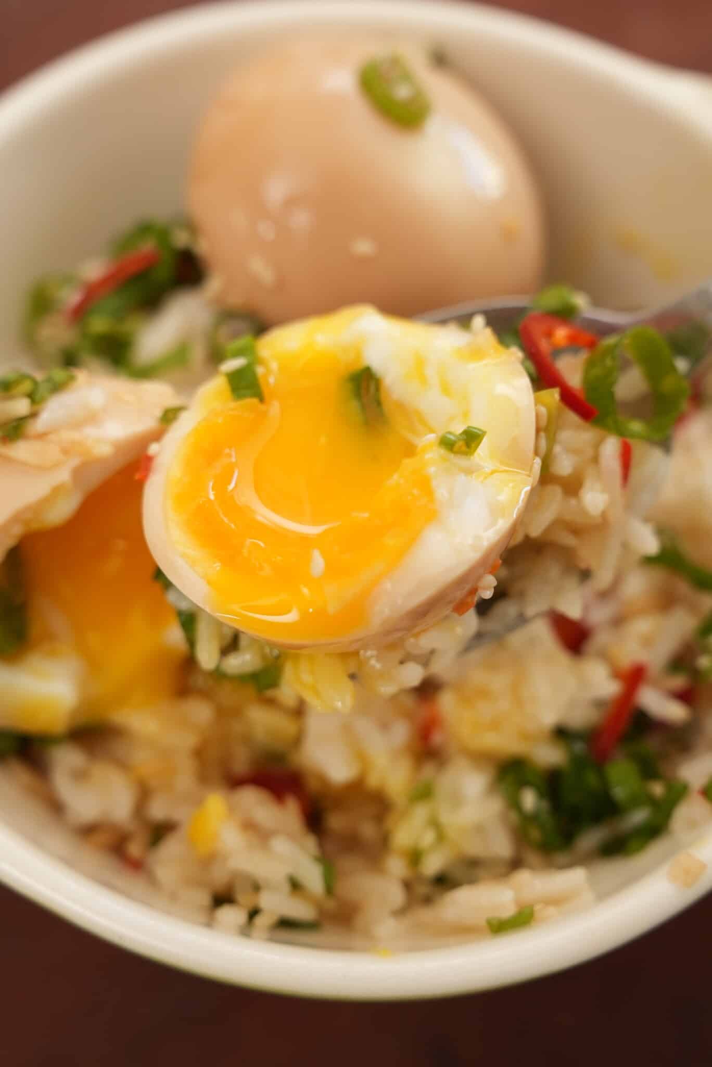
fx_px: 1312
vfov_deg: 44.2
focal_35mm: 44
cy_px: 534
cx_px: 356
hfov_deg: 30.4
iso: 1600
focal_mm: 44.3
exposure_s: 1/125
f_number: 5.6
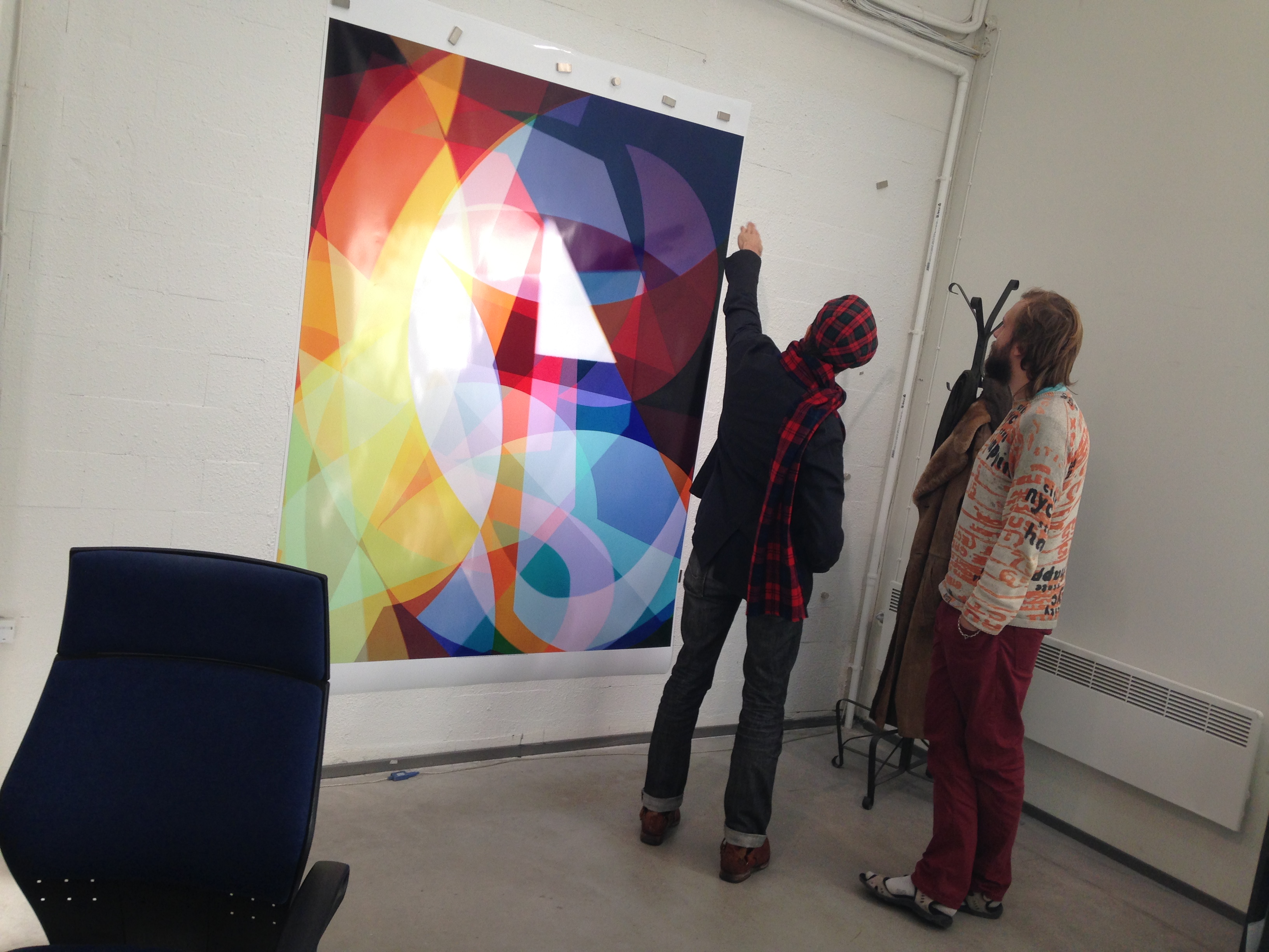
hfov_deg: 55.4
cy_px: 476
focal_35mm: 33
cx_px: 634
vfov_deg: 42.9
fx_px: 1210
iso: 64
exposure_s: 1/120
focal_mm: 4.12
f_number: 2.4
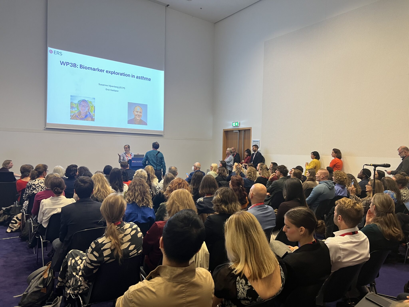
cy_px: 154
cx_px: 204
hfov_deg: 67.3
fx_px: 307
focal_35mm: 26
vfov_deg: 53.1
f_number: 1.5
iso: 200
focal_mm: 5.7
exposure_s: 1/50
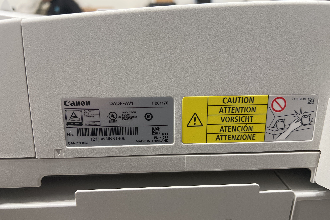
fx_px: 257
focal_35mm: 28
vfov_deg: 46.4
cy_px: 119
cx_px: 167
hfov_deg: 65.5
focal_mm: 5.7
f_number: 1.5
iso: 125
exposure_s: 1/60
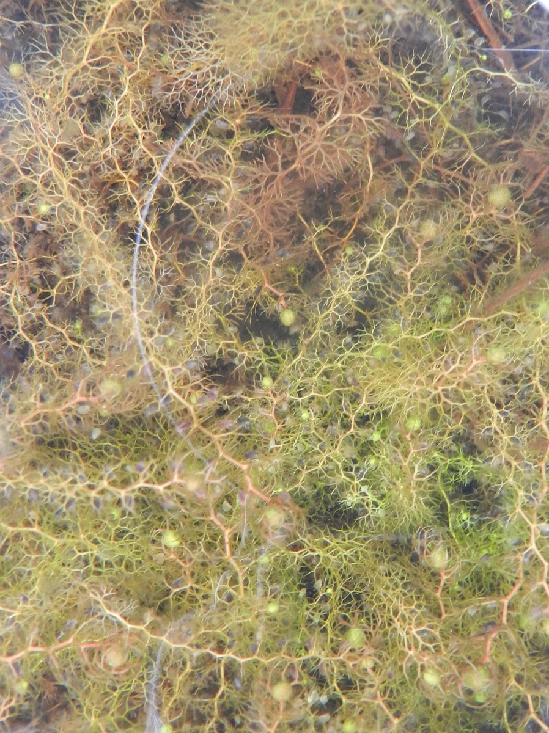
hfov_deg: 44.1
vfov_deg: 56.9
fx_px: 678
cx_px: 274
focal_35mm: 32
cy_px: 366
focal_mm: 5.6
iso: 400
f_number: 3.7
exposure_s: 1/25
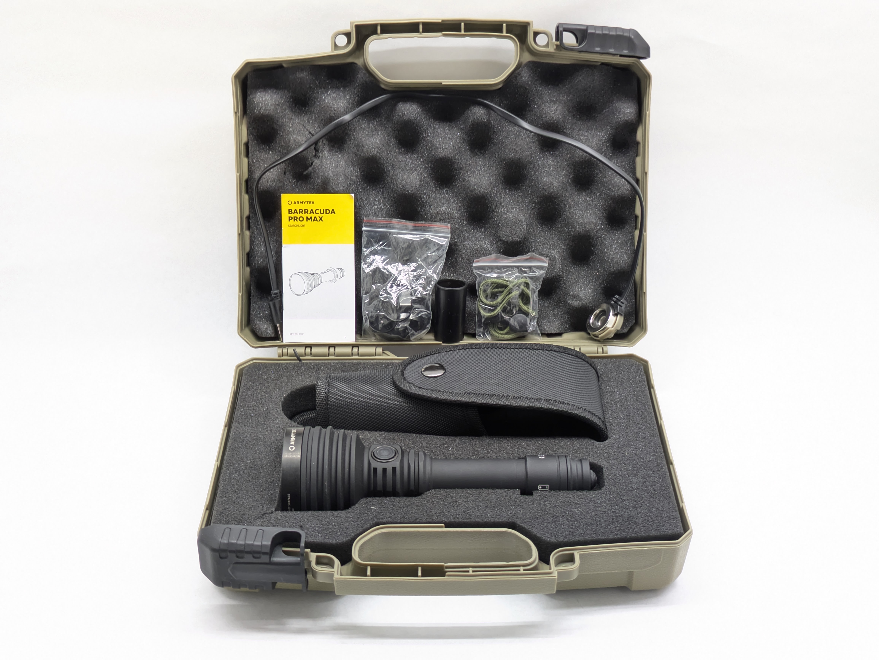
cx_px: 440
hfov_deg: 37.5
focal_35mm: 51
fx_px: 1296
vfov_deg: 28.6
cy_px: 330
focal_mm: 5.43
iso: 259
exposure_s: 1/120
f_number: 1.89
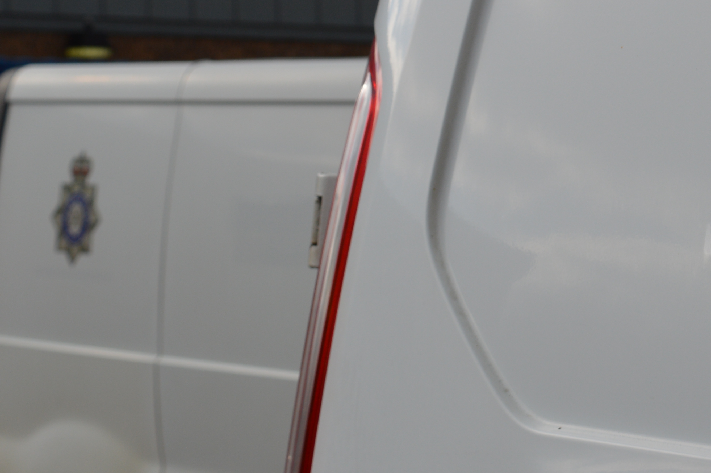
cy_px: 91
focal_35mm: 135
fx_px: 2664
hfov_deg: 14.9
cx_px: 741
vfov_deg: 10.1
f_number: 9
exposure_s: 1/320
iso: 100
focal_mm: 40
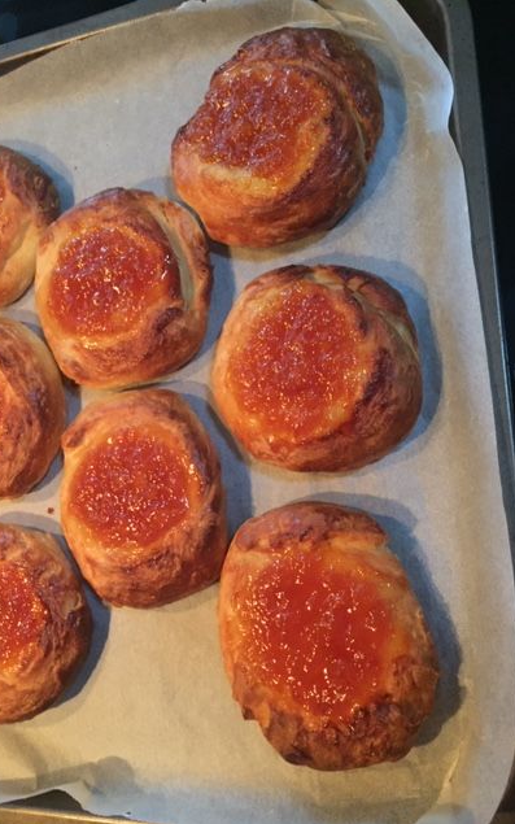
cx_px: 210
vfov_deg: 61.2
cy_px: 414
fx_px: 696
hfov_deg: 40.5
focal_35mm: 31
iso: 500
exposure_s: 1/17
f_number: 2.2
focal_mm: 4.15
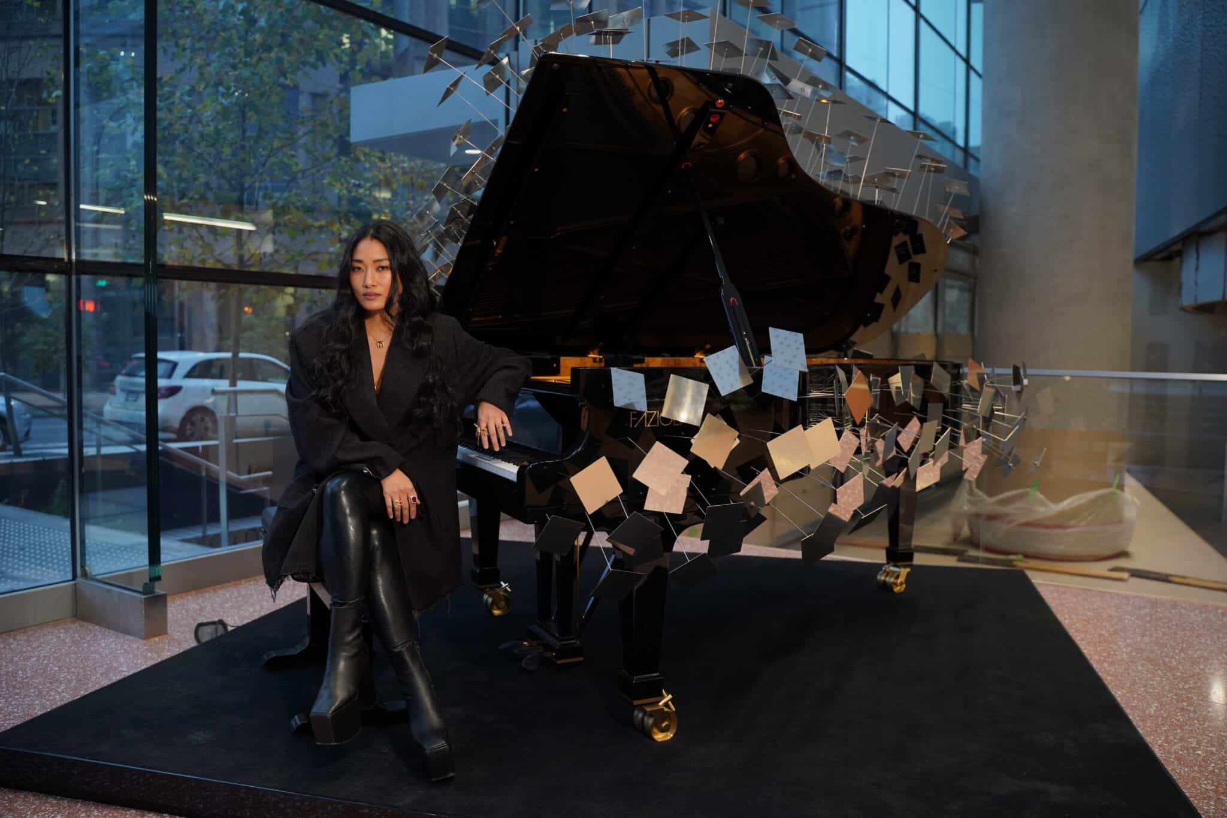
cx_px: 614
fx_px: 954
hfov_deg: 65.5
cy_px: 409
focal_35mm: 28
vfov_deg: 46.4
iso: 800
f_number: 3.5
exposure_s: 1/125
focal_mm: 28
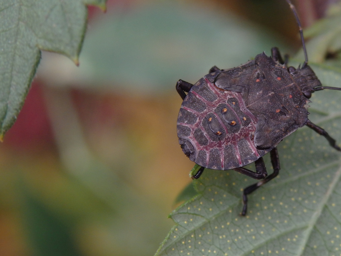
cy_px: 111
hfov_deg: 20.8
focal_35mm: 94
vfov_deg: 15.7
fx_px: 926
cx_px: 241
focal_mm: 11.9
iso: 200
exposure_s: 1/100
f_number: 4.4
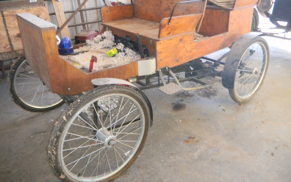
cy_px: 72
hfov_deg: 62.9
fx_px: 238
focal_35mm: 30
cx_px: 146
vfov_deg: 41.6
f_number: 3.9
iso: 400
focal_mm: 5
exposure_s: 1/57.7
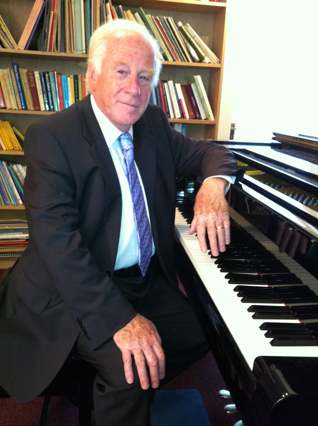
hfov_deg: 40.6
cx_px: 159
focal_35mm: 35
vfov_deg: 52.7
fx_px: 430
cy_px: 213
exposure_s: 1/15
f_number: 2.8
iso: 320
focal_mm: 3.85
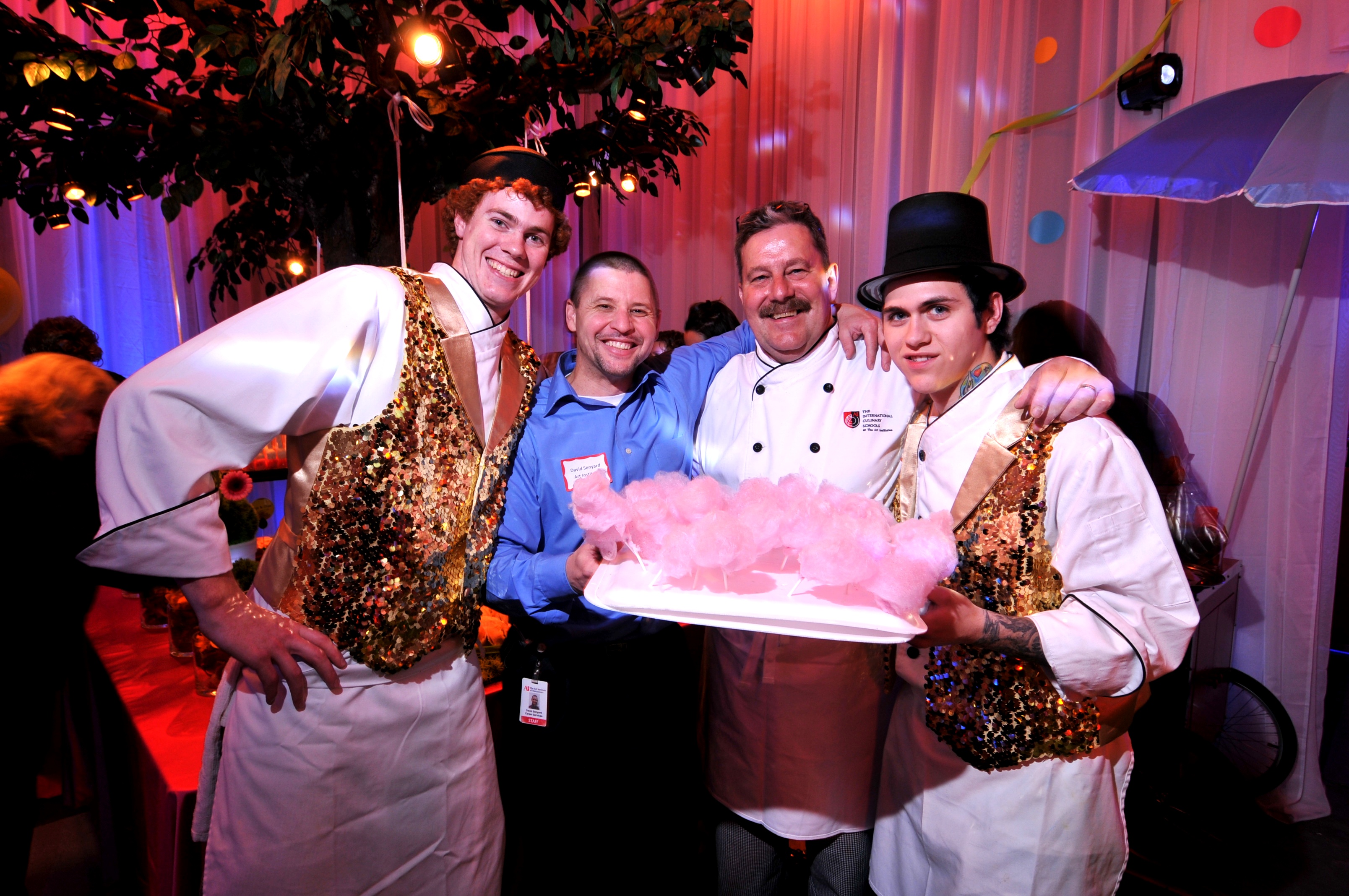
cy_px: 448
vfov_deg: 63.1
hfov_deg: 85.5
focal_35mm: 20
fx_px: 730
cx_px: 674
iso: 200
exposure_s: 1/4
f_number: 8
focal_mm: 13
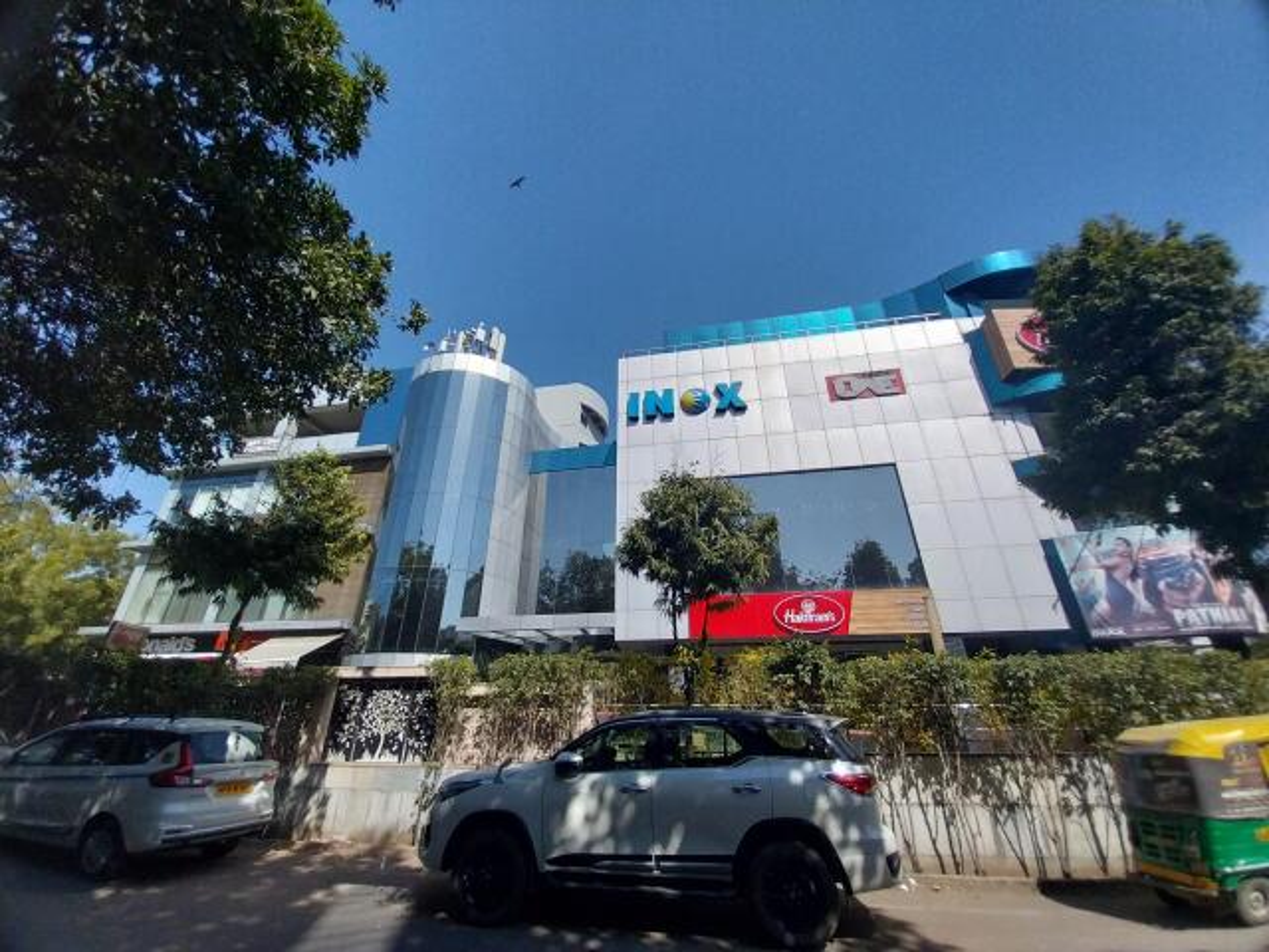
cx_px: 634
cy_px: 476
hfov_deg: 106.2
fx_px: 477
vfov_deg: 89.9
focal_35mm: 13
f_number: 2.2
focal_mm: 1.3
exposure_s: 1/1909
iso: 64
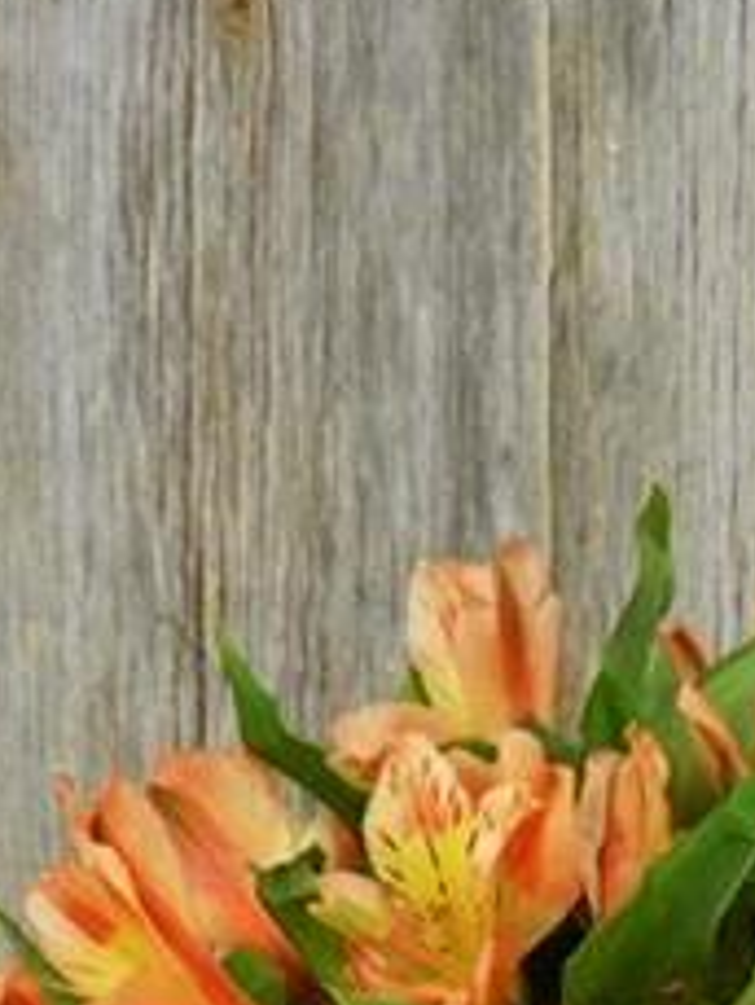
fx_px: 1947
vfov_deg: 25.2
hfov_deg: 21.6
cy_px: 1292
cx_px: 645
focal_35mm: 67
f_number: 3.4
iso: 800
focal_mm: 4
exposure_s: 1/80
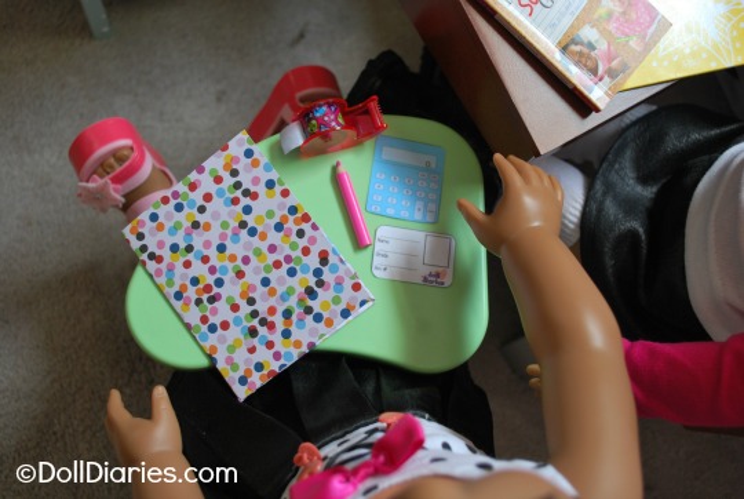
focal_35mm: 39
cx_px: 372
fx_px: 807
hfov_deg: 49.5
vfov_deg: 34.3
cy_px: 250
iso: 250
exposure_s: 1/30
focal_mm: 26
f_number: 4.2
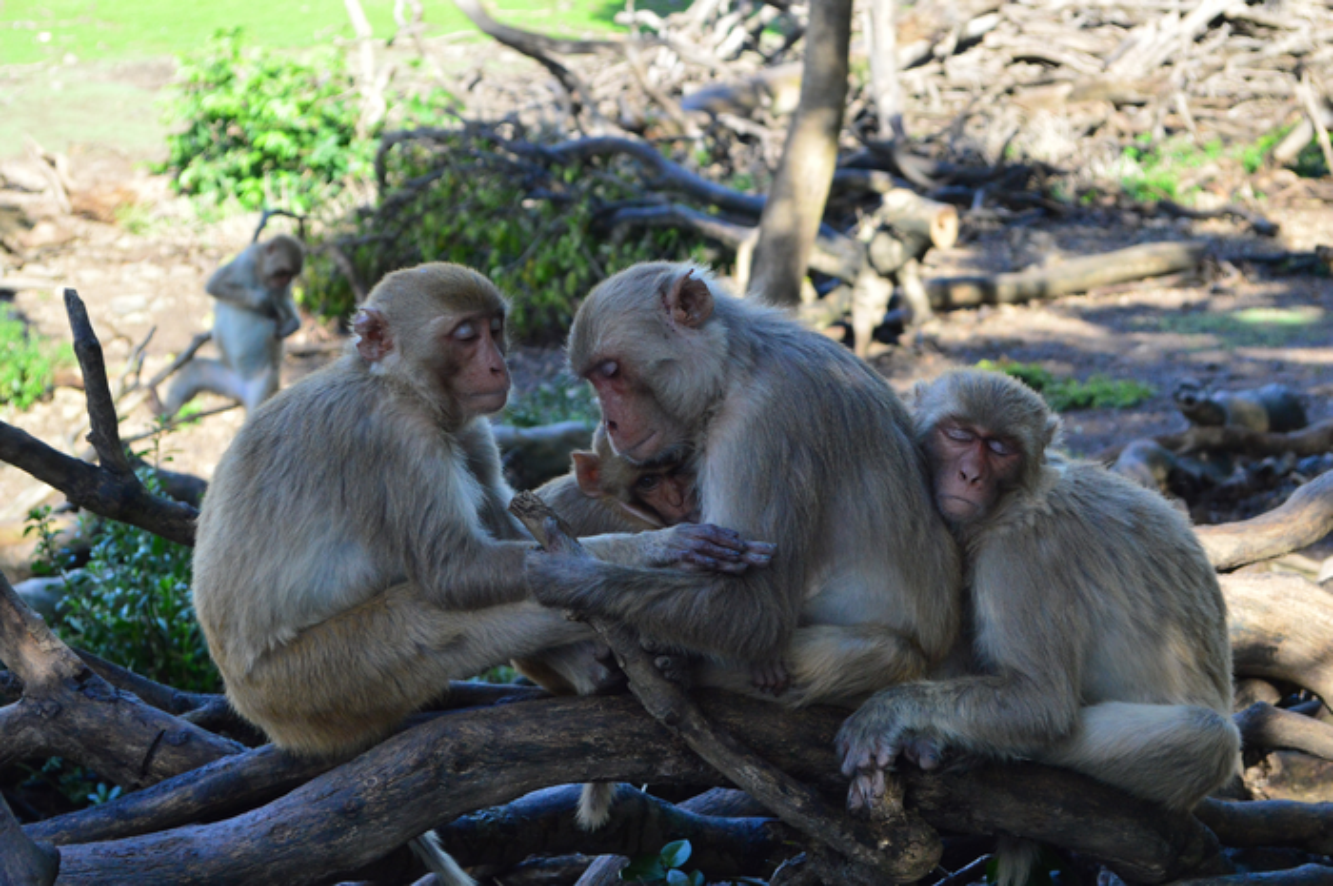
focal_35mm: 82
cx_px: 666
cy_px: 443
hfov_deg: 24.6
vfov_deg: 16.5
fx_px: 3051
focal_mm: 55
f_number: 8
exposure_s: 1/200
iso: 900
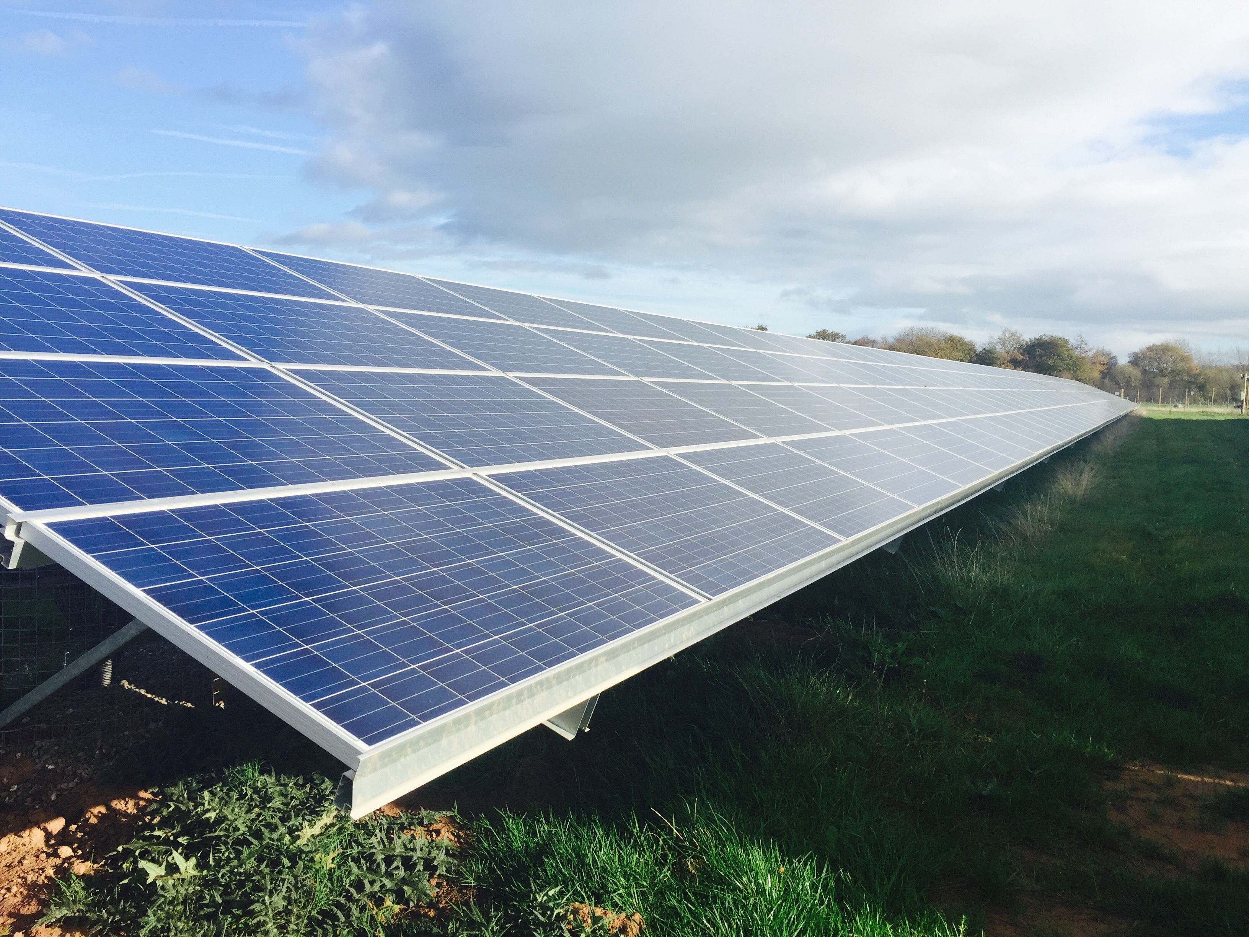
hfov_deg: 61.7
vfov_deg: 48.2
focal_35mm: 29
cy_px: 468
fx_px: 1046
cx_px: 624
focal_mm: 4.15
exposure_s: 1/1364
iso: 32
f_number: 2.2
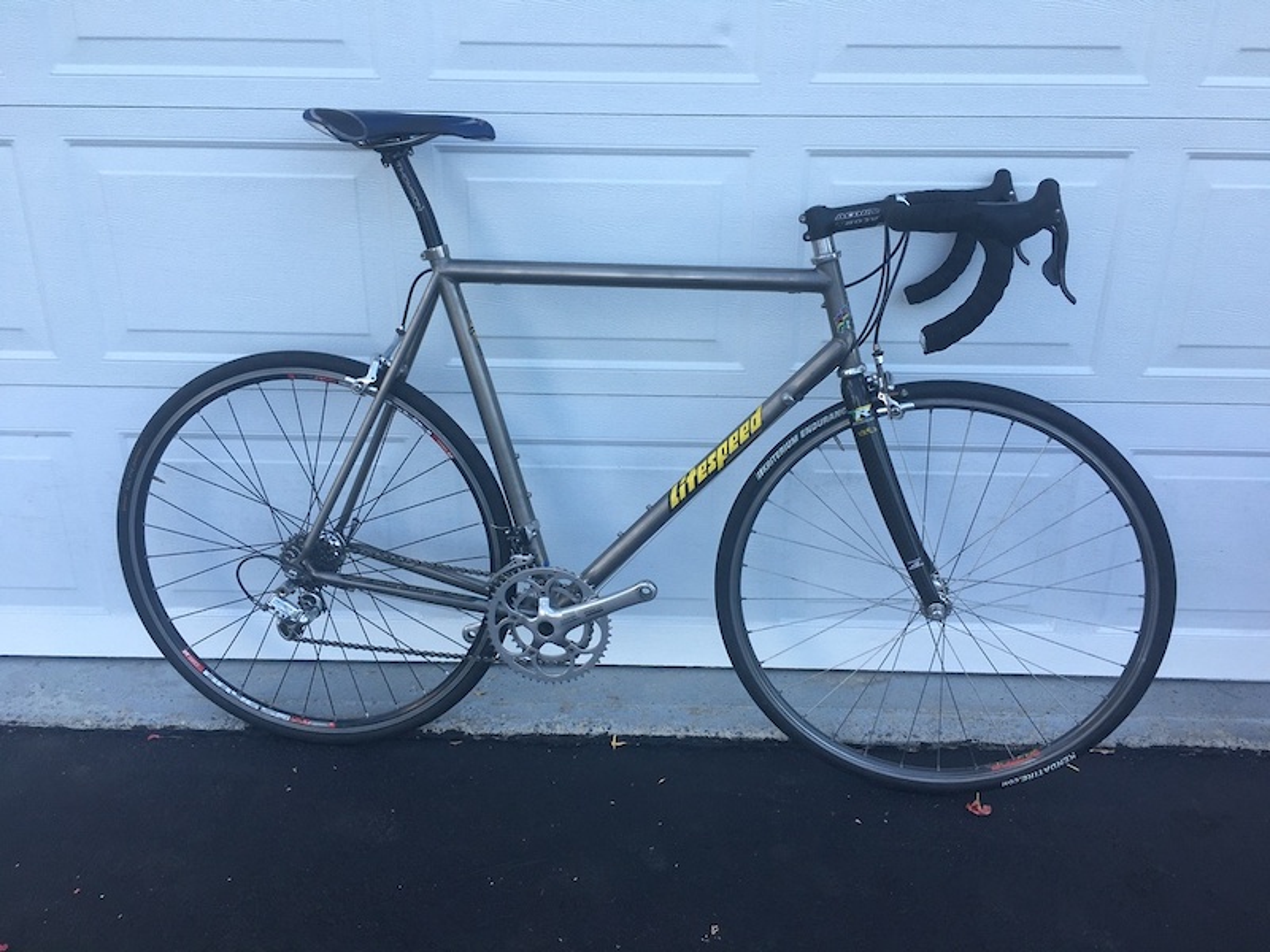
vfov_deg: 48.2
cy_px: 476
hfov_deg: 61.7
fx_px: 1064
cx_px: 635
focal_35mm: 29
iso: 25
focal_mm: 4.15
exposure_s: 1/334
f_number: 2.2
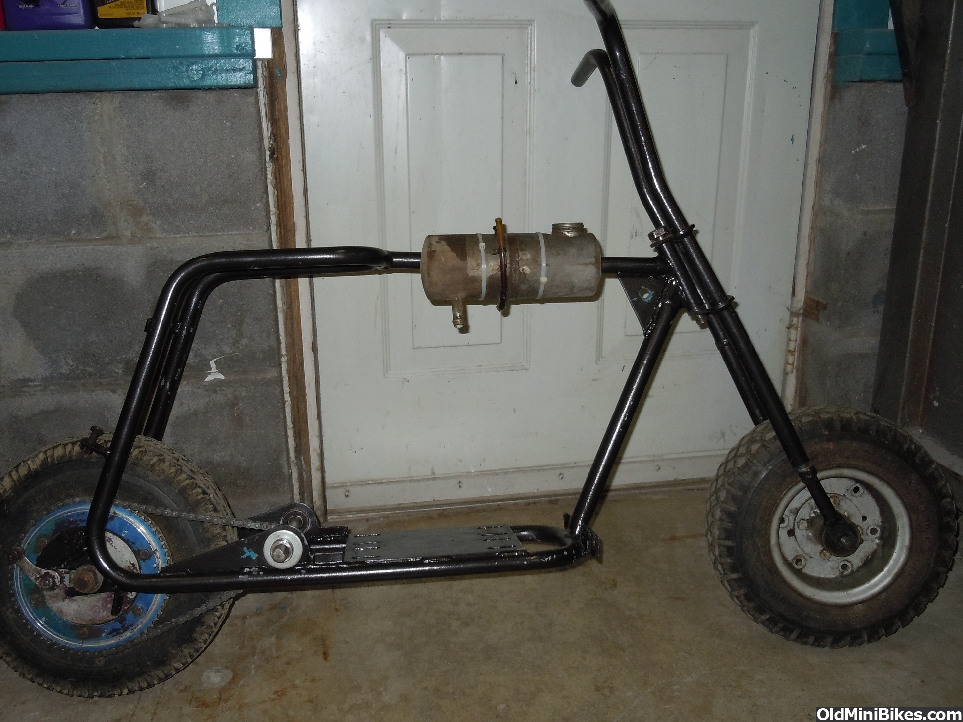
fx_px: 918
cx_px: 482
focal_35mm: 33
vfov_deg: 42.9
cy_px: 361
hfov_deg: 55.4
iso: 200
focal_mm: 5.9
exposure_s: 1/30
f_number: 4
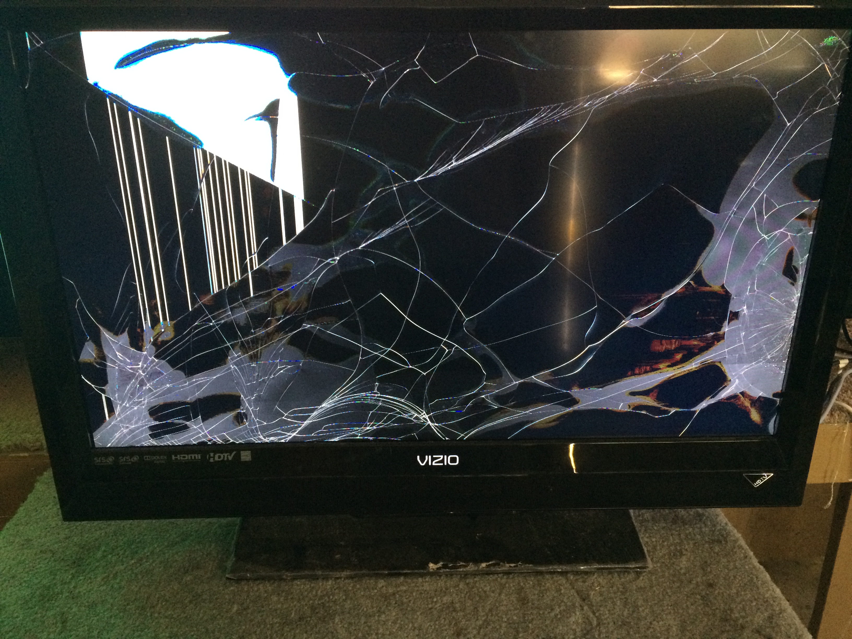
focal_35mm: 29
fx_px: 714
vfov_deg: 48.2
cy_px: 320
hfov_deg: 61.7
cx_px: 426
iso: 250
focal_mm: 4.15
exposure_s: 1/15
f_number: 2.2
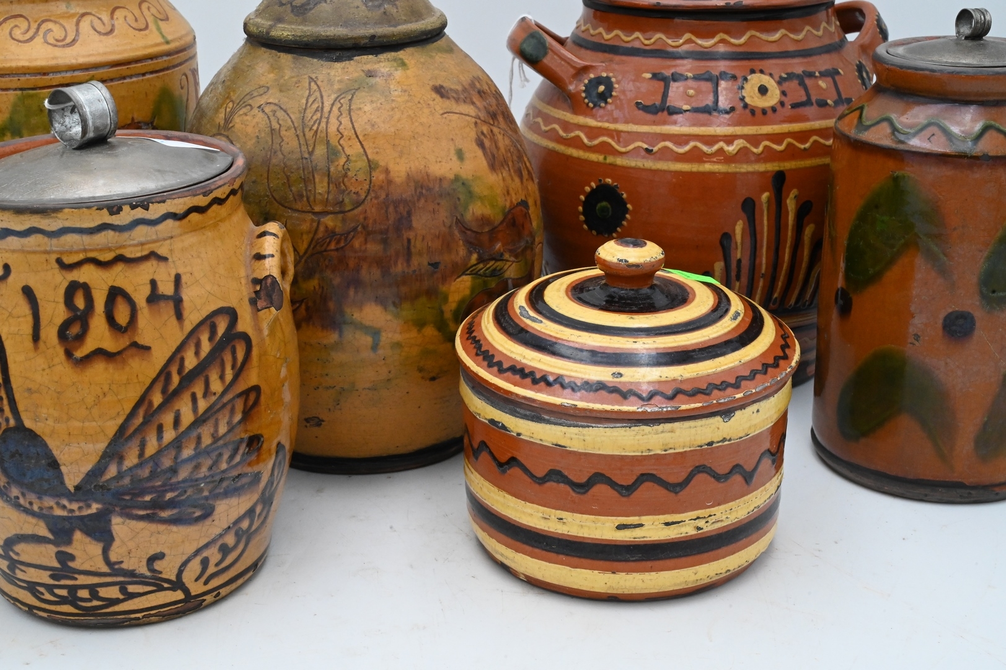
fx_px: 1396
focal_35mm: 50
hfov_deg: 39.6
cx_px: 503
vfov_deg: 27.0
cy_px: 335
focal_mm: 50
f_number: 22
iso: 5600
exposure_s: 1/50
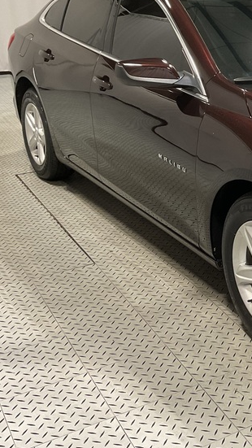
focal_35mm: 55
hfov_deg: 20.1
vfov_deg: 37.6
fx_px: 653
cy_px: 167
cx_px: 324
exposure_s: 1/60
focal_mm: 3
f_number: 1.8
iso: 100
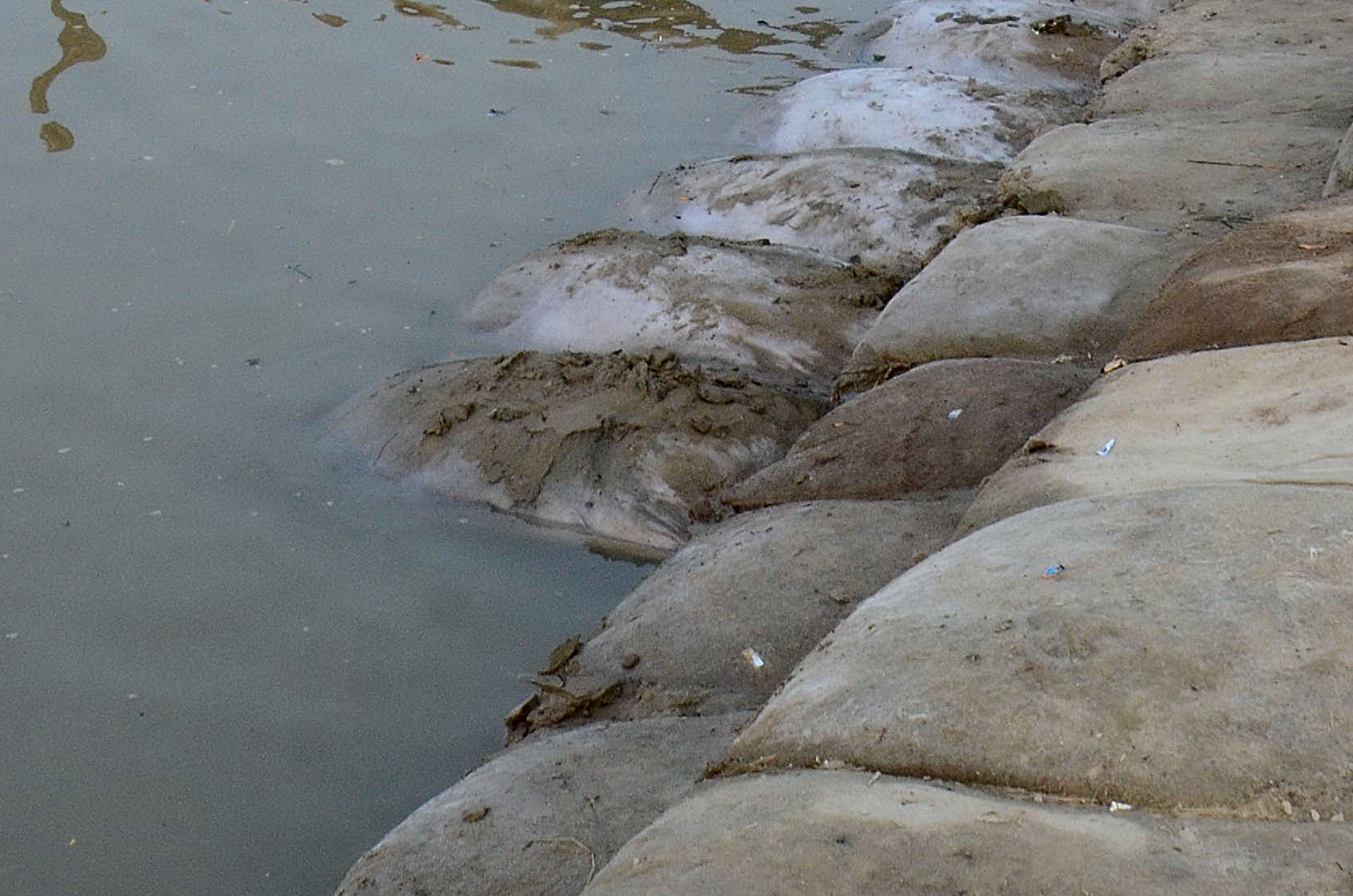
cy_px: -222
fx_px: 3001
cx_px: 654
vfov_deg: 16.2
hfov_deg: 25.4
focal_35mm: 80
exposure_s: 1/400
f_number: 10
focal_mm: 18
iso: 800
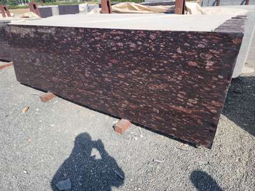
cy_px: 96
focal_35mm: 23
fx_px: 169
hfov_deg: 73.9
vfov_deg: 58.9
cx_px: 128
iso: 12
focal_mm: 6.4
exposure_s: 1/912
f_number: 1.8
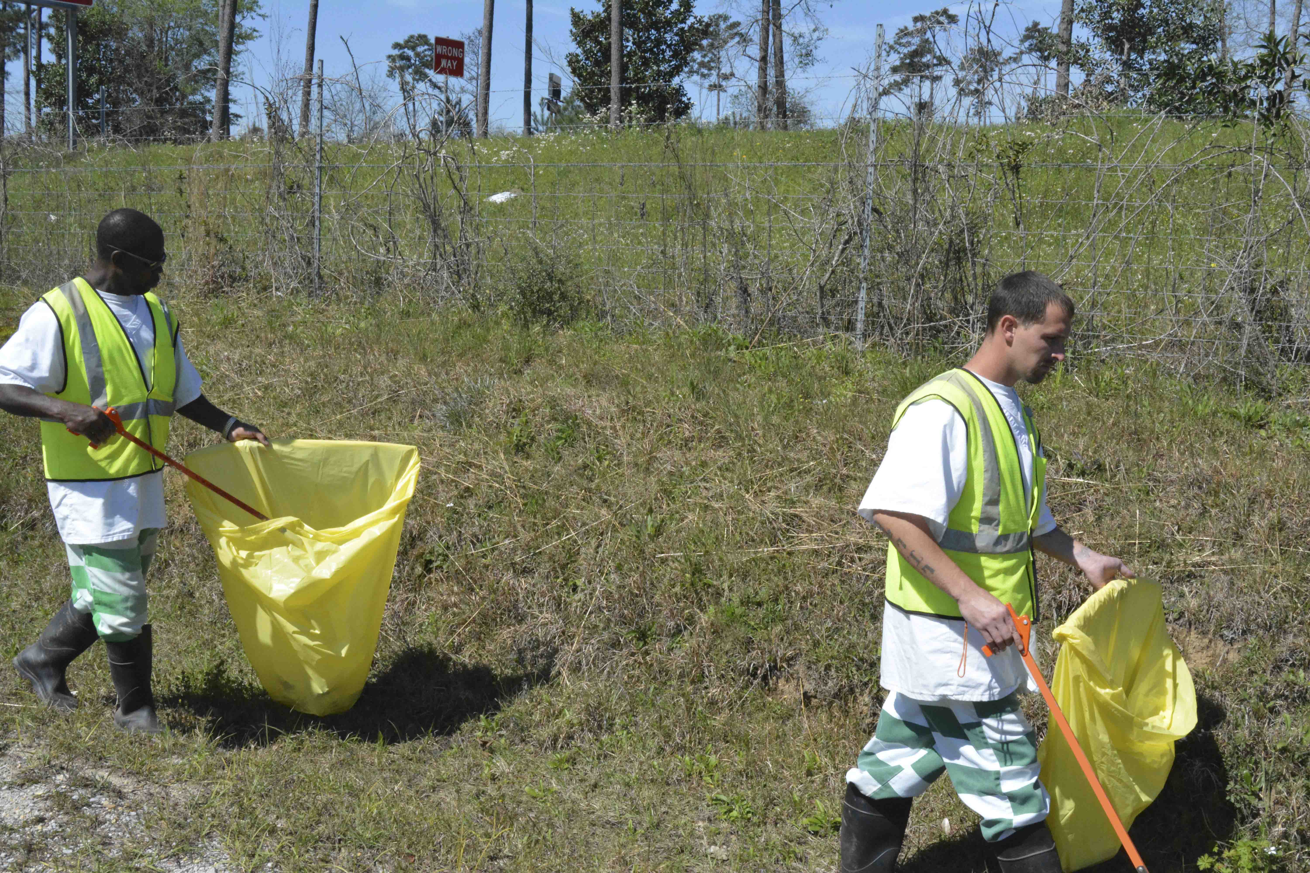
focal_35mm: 39
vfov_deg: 34.2
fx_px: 1419
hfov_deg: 49.6
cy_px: 436
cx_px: 655
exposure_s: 1/1600
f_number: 20
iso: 3200
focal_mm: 26
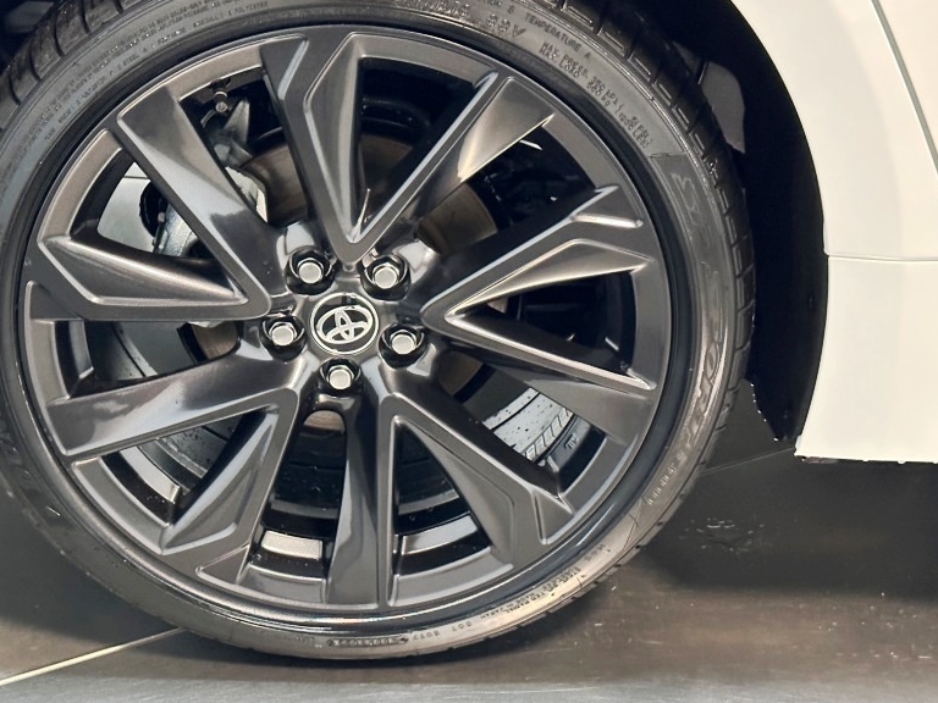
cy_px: 309
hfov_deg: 30.1
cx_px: 330
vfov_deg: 22.9
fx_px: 1734
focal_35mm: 64
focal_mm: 6.86
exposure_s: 1/24
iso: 640
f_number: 1.78
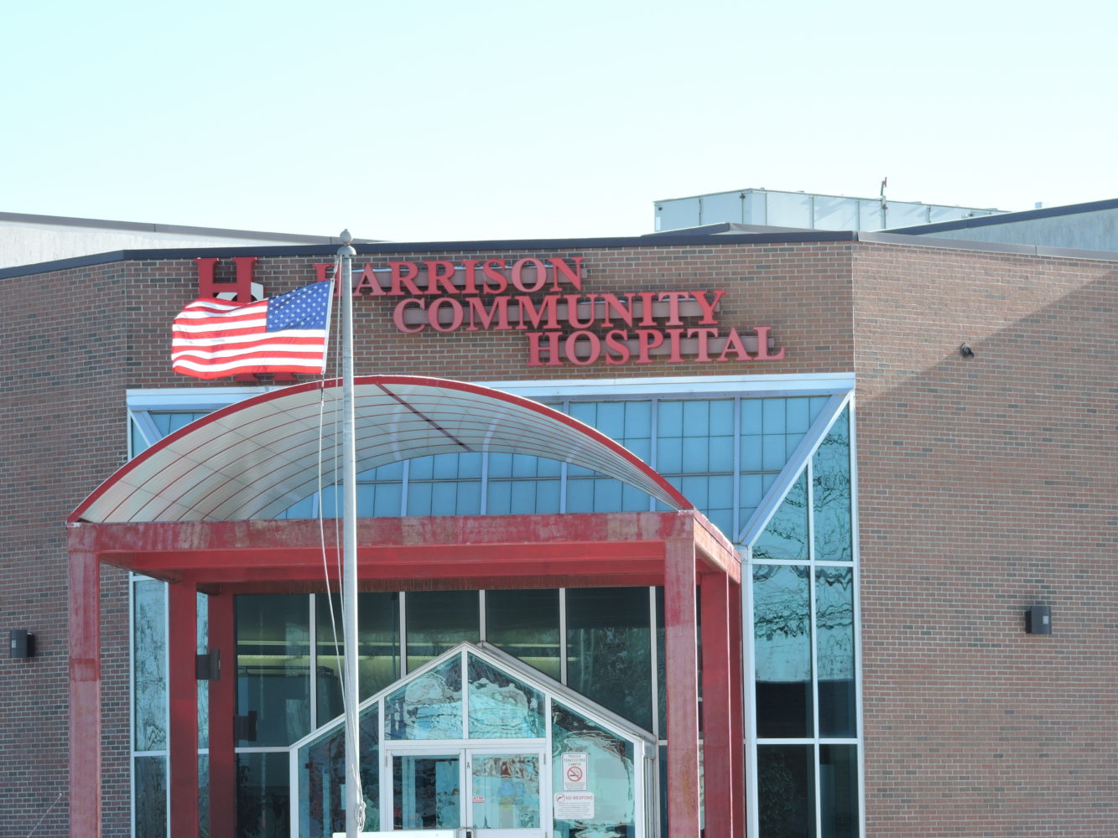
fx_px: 5491
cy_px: 419
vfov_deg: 8.7
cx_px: 559
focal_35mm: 170
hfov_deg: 11.6
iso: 100
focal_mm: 30.3
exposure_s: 1/250
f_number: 4.5
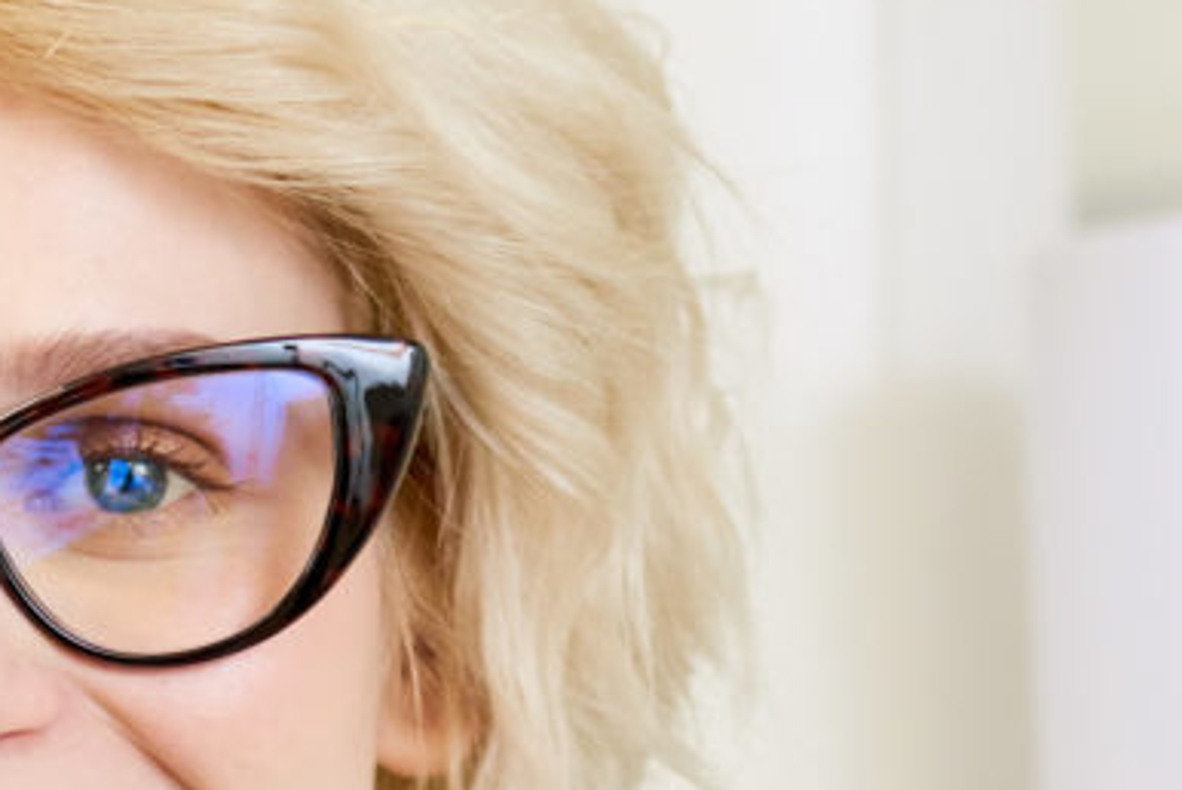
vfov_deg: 5.7
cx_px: 401
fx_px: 7623
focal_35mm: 232
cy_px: 1940
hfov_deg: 8.9
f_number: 2.8
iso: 800
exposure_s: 1/160
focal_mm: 35
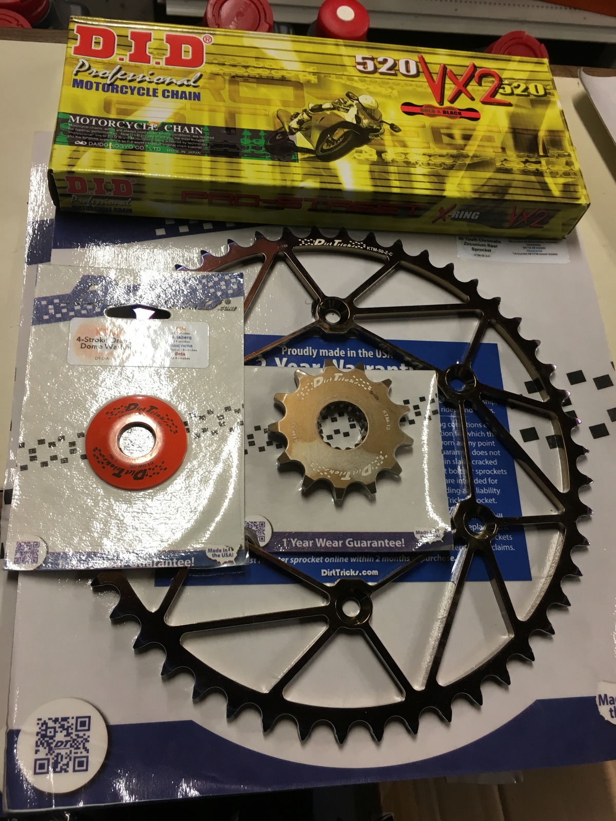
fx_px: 688
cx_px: 308
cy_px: 410
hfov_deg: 48.2
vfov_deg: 61.7
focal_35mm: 29
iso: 80
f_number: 2.2
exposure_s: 1/33
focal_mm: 4.15
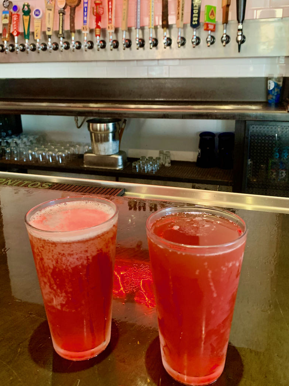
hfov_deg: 44.2
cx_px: 142
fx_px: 356
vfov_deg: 56.7
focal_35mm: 32
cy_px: 170
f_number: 1.8
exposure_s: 1/40
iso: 320
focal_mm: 4.25
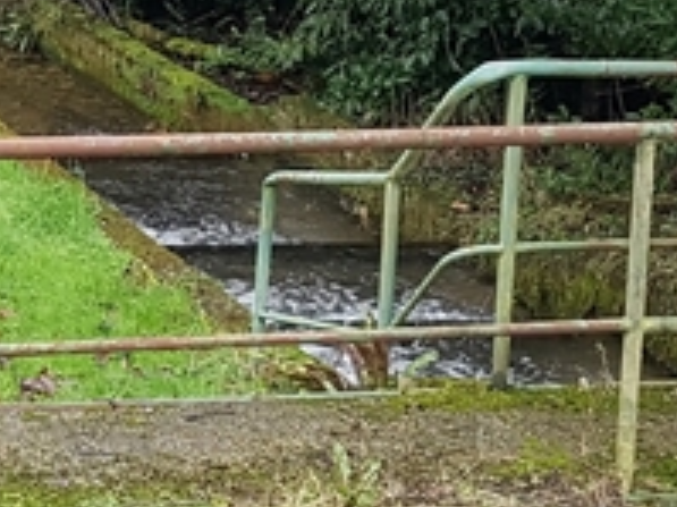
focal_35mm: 129
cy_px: -9
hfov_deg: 14.9
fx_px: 2521
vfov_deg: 11.4
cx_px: -75
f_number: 1.7
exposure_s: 1/100
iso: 80
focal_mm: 4.2
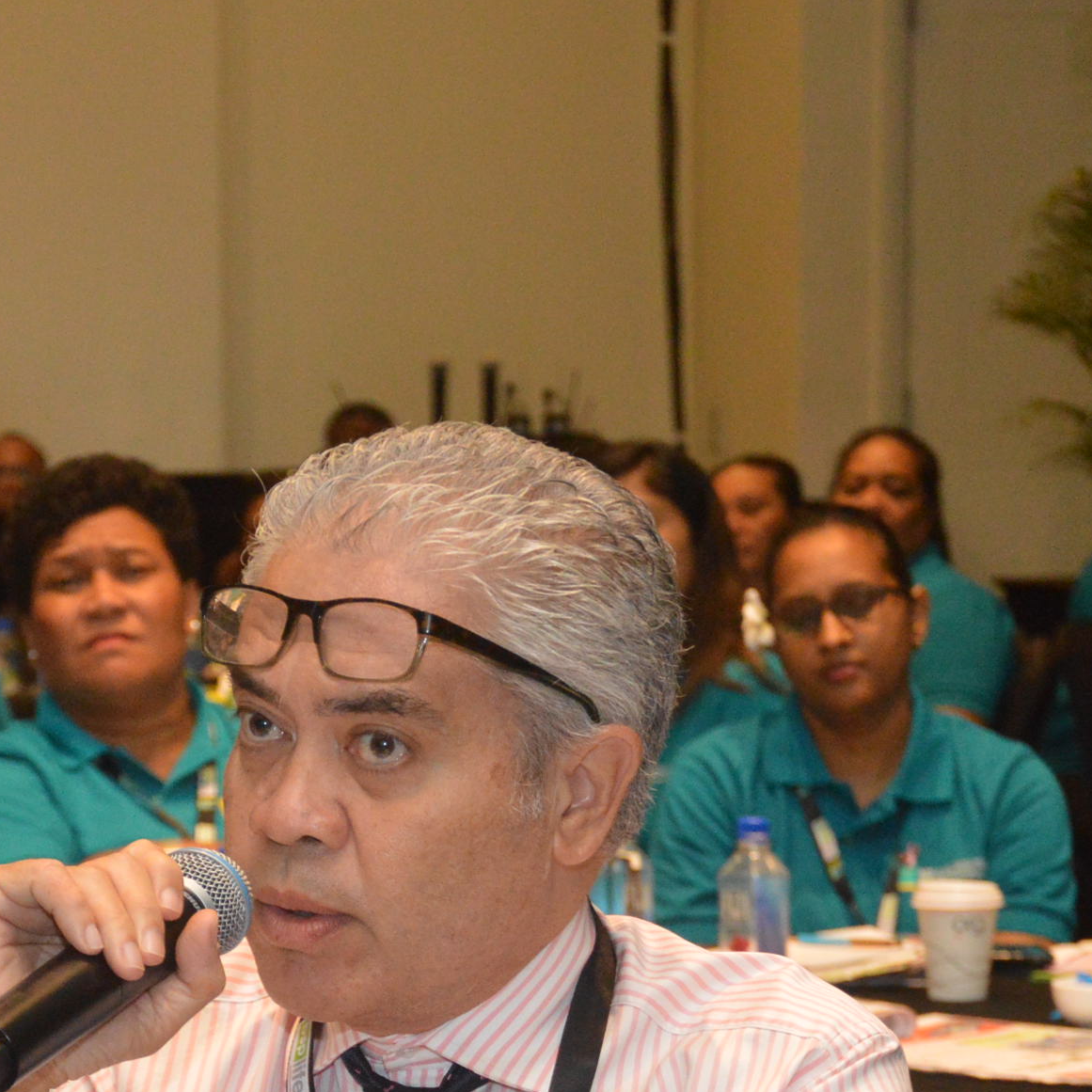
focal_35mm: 165
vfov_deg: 10.6
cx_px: 443
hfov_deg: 10.6
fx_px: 5889
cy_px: 916
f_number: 5
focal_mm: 50
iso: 2200
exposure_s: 1/60
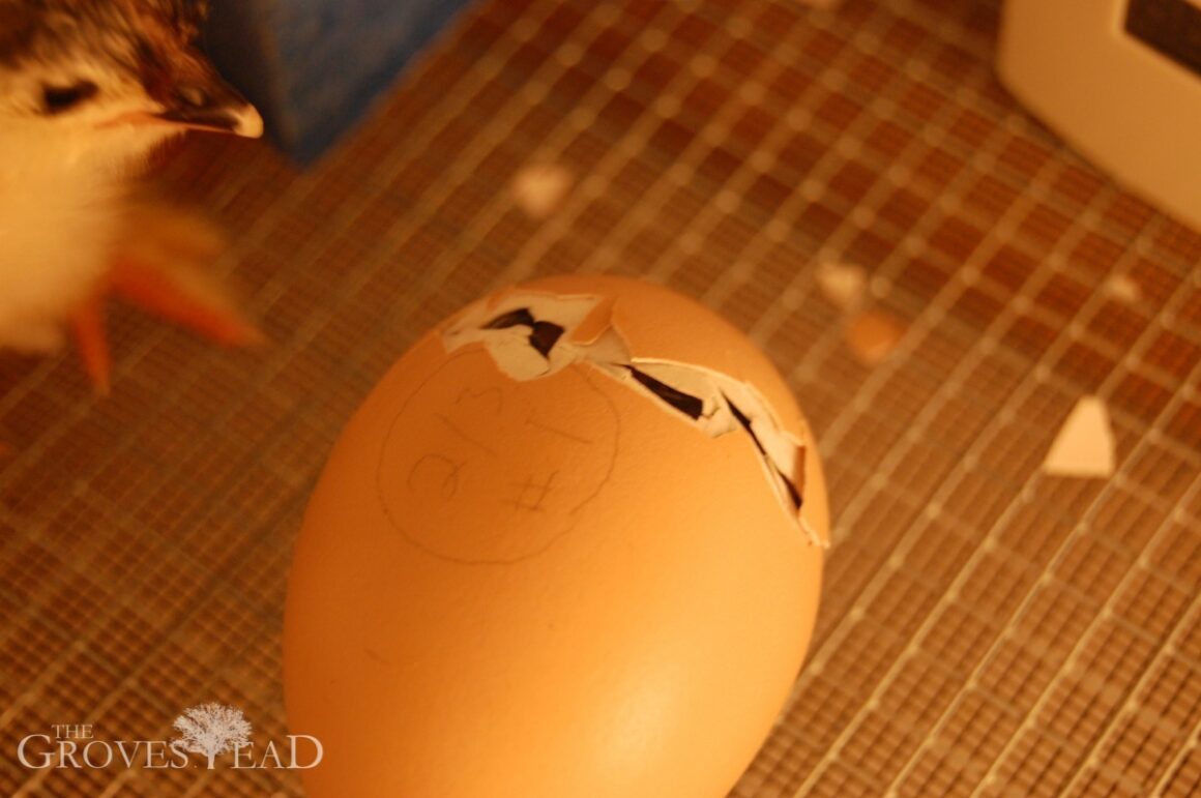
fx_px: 2750
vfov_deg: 16.5
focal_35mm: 82
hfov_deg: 24.6
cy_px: 399
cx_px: 600
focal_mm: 55
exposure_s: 1/25
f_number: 5.6
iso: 800
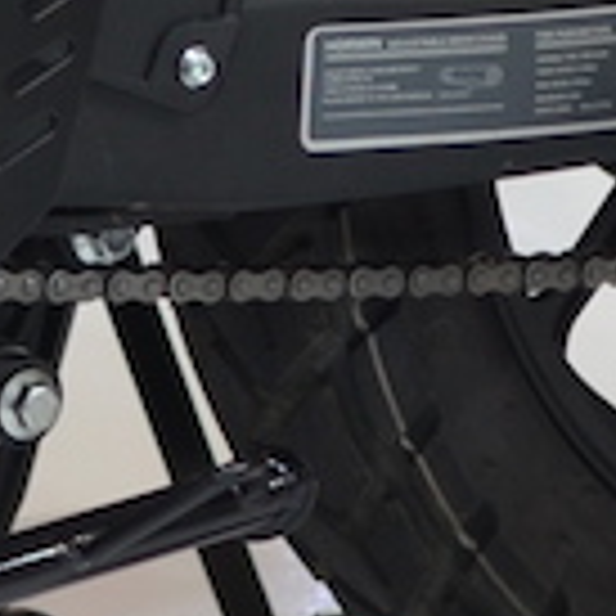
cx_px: -760
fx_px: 9188
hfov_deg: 3.8
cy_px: -295
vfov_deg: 3.8
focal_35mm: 456
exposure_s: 1/400
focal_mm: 35
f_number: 1.8
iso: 320
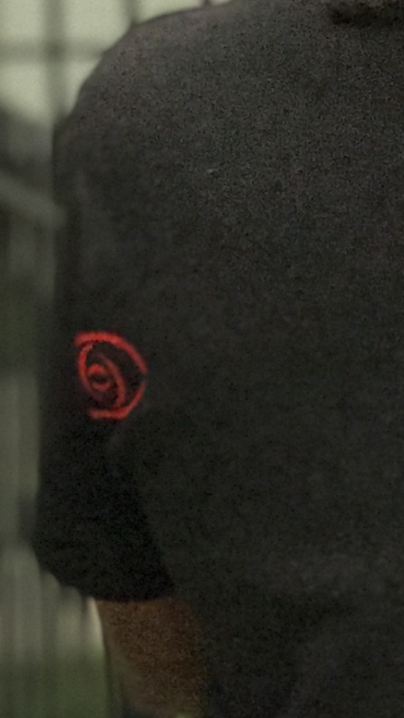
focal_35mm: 260
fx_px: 4949
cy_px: 328
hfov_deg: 4.7
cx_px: -34
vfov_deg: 8.3
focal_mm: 6.6
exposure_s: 1/60
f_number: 2.8
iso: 400
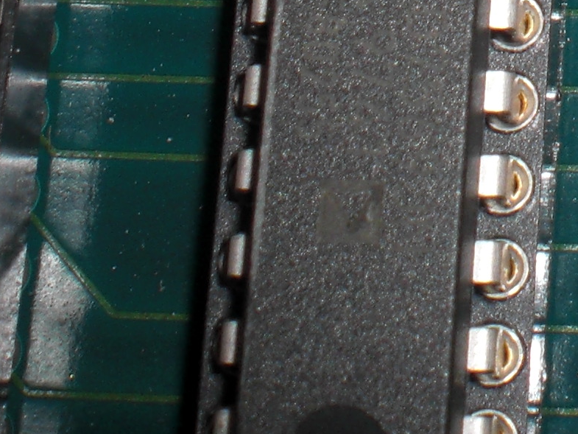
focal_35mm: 158
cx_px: 899
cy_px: -374
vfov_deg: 9.0
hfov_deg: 11.9
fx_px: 2639
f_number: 5.6
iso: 64
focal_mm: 6.3
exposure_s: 1/60
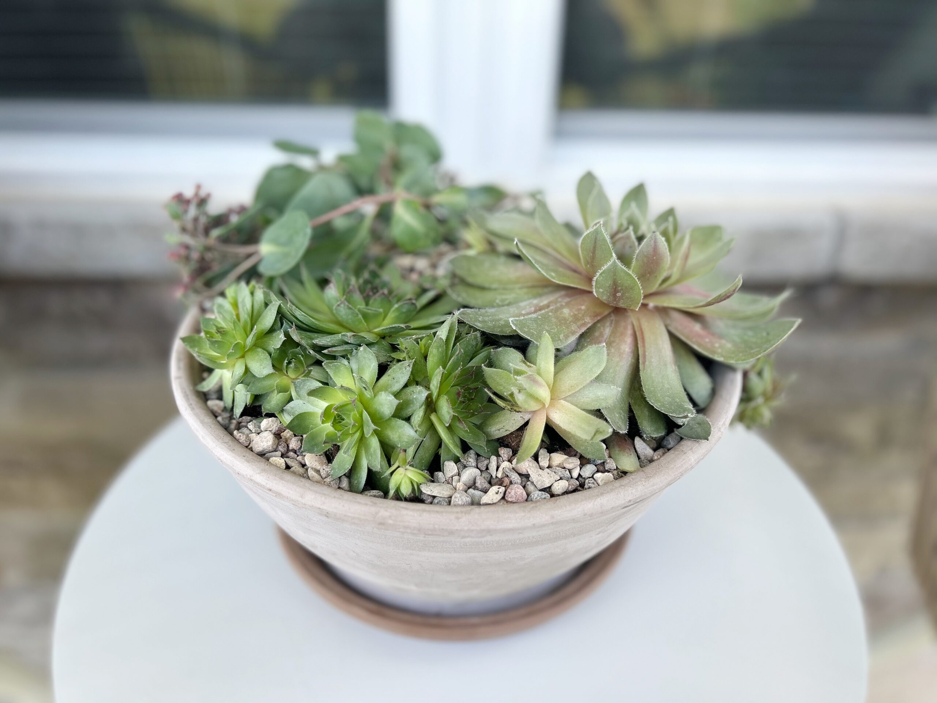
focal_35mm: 26
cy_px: 352
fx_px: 704
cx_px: 468
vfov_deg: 53.1
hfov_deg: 67.3
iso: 50
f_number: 1.5
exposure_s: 1/380
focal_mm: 5.7
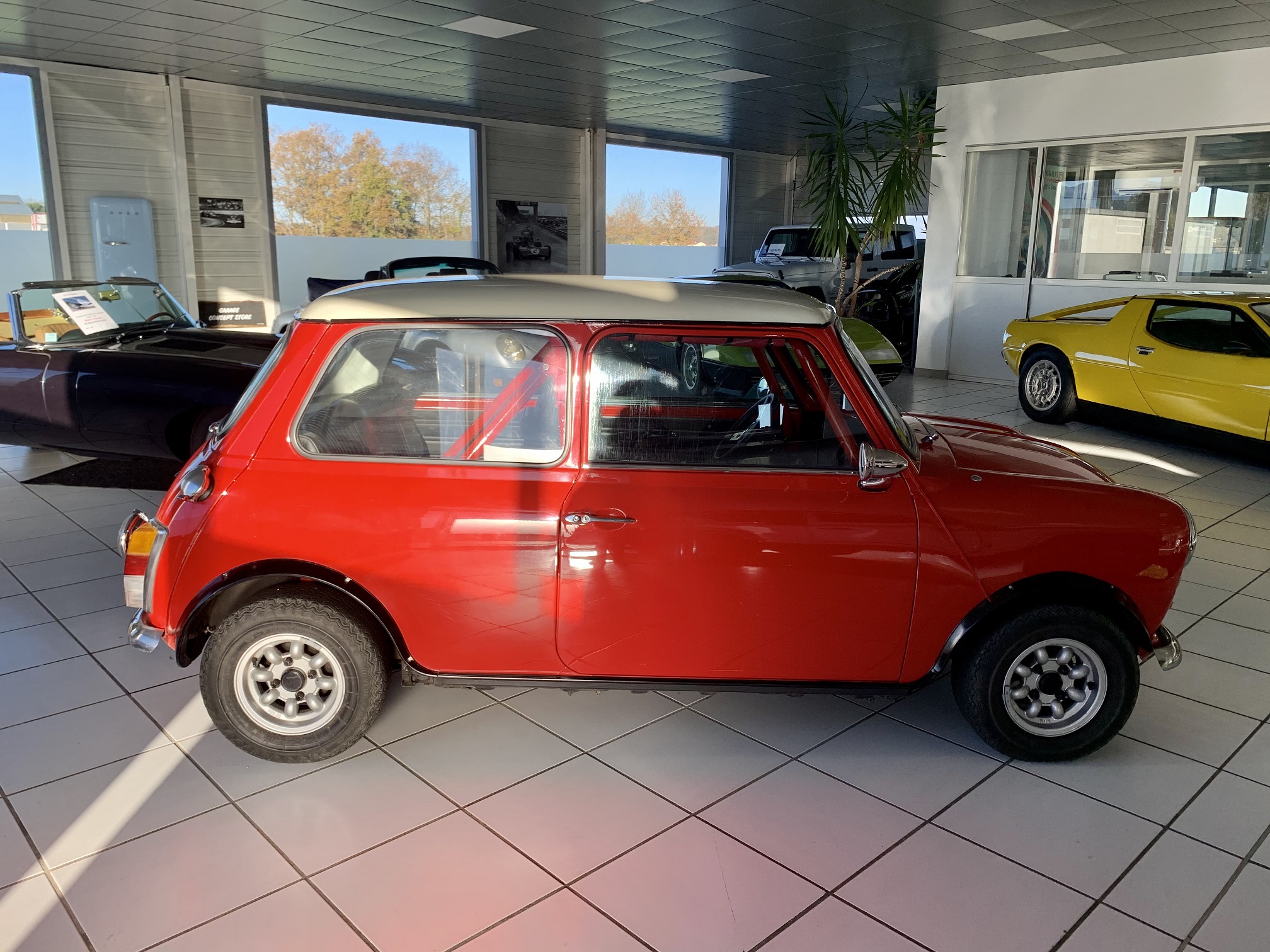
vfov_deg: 53.1
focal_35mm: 26
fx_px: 954
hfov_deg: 67.3
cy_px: 476
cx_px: 635
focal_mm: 4.25
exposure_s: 1/355
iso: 25
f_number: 1.8
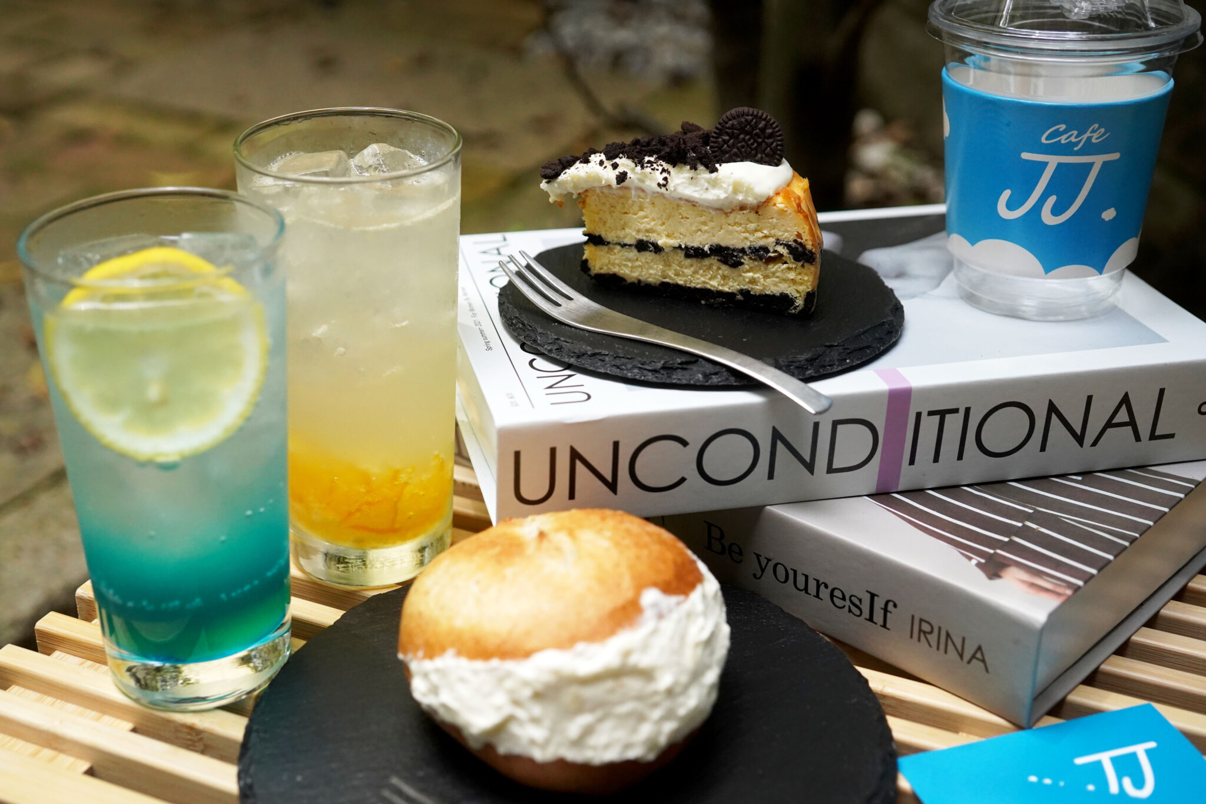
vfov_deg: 27.0
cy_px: 402
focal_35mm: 50
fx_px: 1675
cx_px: 603
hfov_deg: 39.6
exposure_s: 1/2500
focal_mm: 50
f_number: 4
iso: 3200
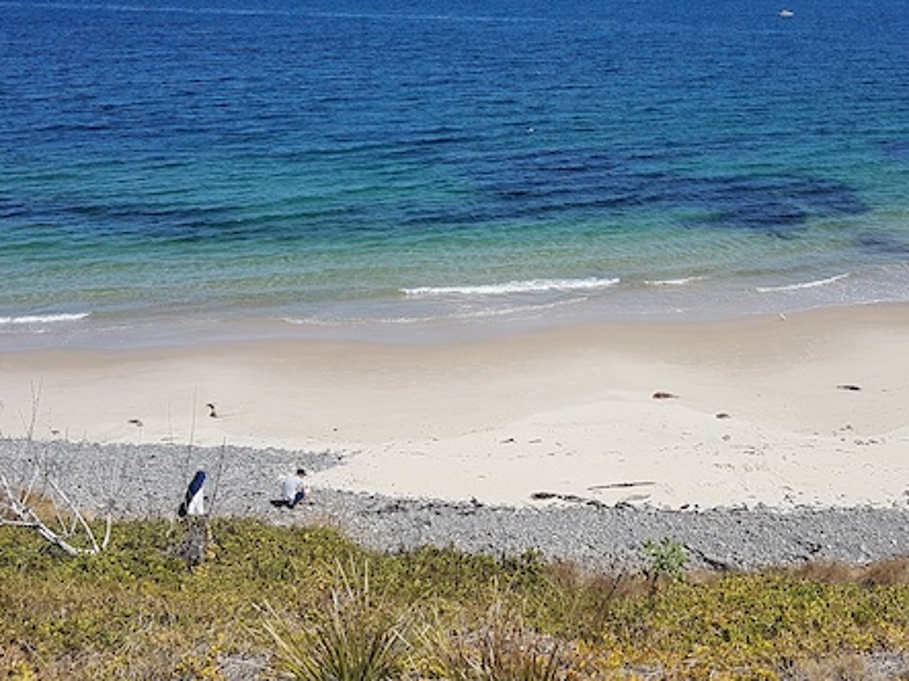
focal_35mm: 47
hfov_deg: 40.1
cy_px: 170
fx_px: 1234
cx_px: 581
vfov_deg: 30.4
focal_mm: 4.2
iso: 40
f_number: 1.7
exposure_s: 1/2656
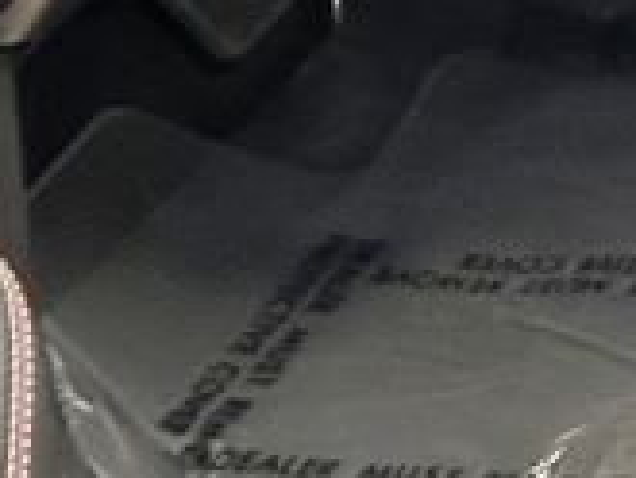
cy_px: -624
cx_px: 1418
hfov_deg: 11.4
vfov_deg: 9.1
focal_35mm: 149
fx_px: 2740
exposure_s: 1/30
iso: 800
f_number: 1.78
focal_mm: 6.86
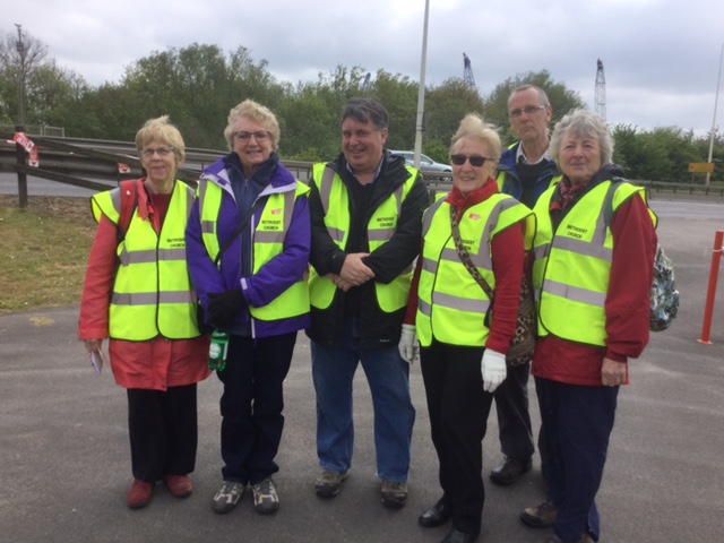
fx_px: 648
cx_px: 362
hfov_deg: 58.4
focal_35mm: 31
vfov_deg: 45.4
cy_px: 272
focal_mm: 3.3
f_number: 2.4
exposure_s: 1/696
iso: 25
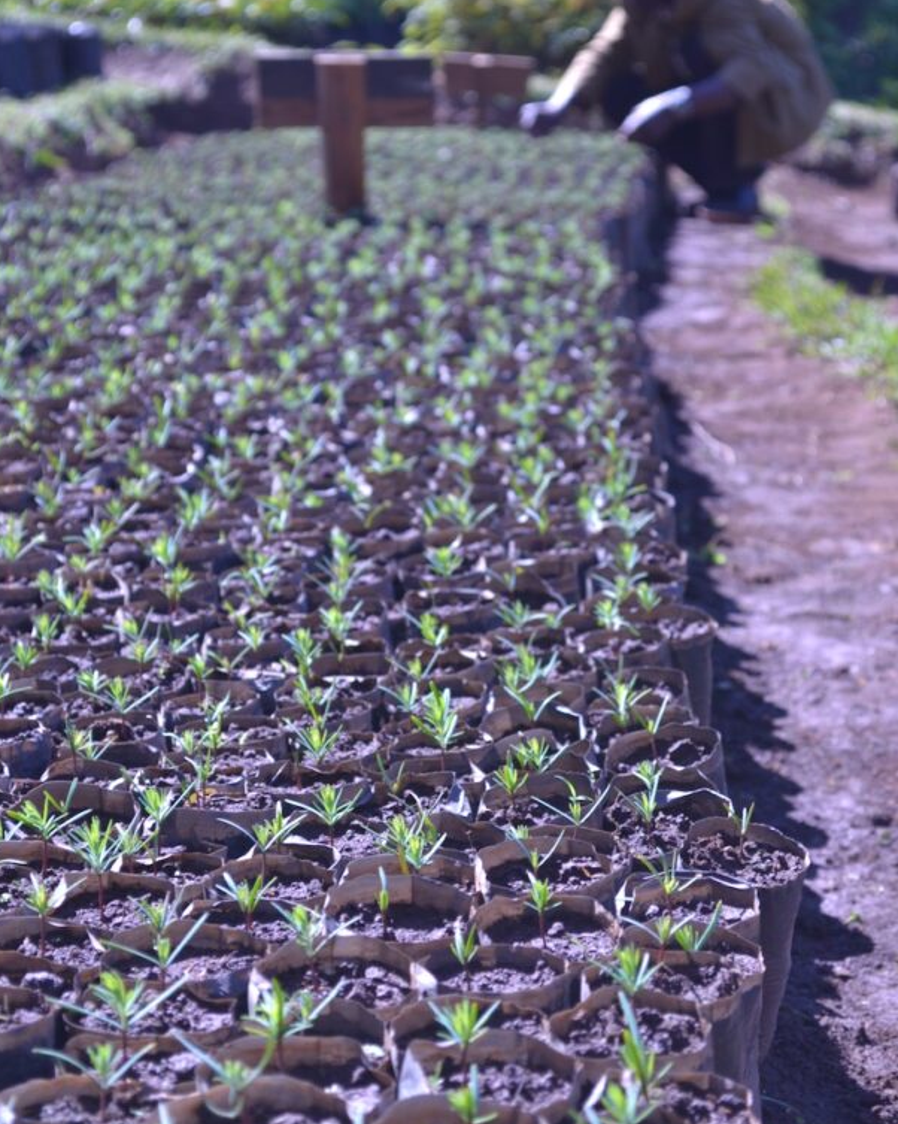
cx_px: 446
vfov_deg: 21.5
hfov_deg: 17.3
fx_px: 2958
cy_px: 510
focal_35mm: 89
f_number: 5.6
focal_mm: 52
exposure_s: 1/80
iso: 100
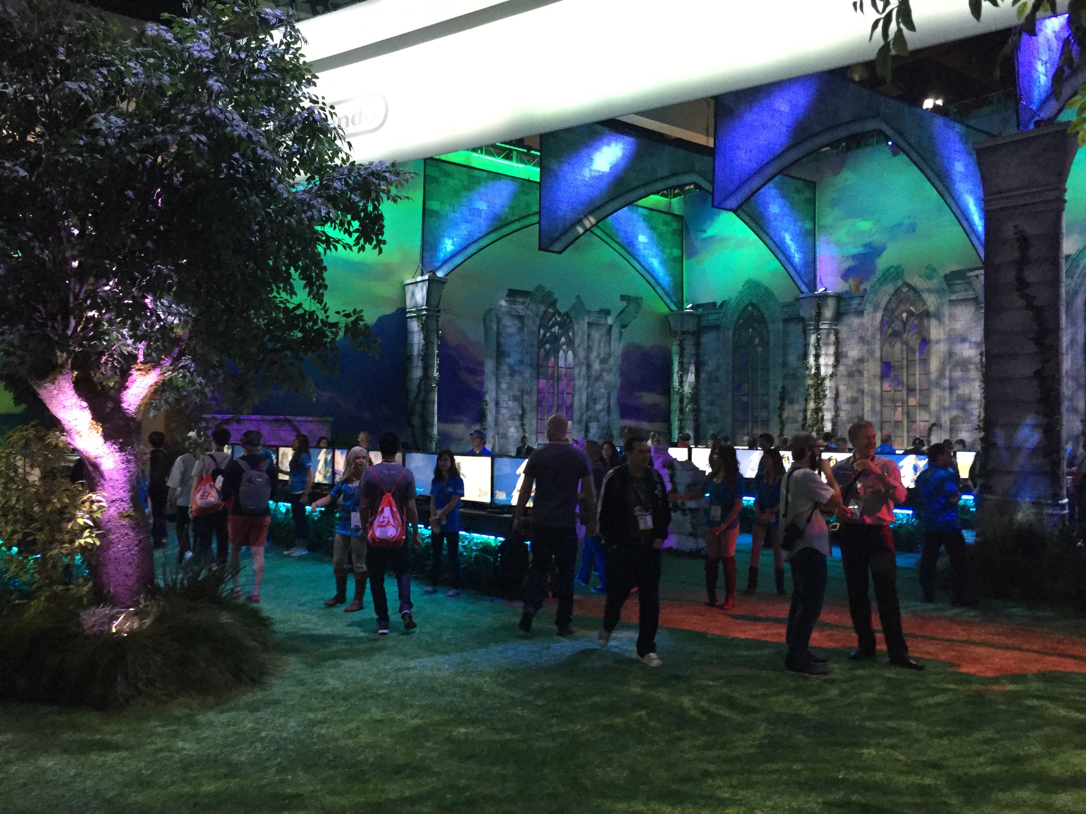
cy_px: 407
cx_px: 543
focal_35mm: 29
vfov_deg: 48.2
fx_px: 910
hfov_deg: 61.7
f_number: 2.2
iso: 250
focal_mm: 4.15
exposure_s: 1/30
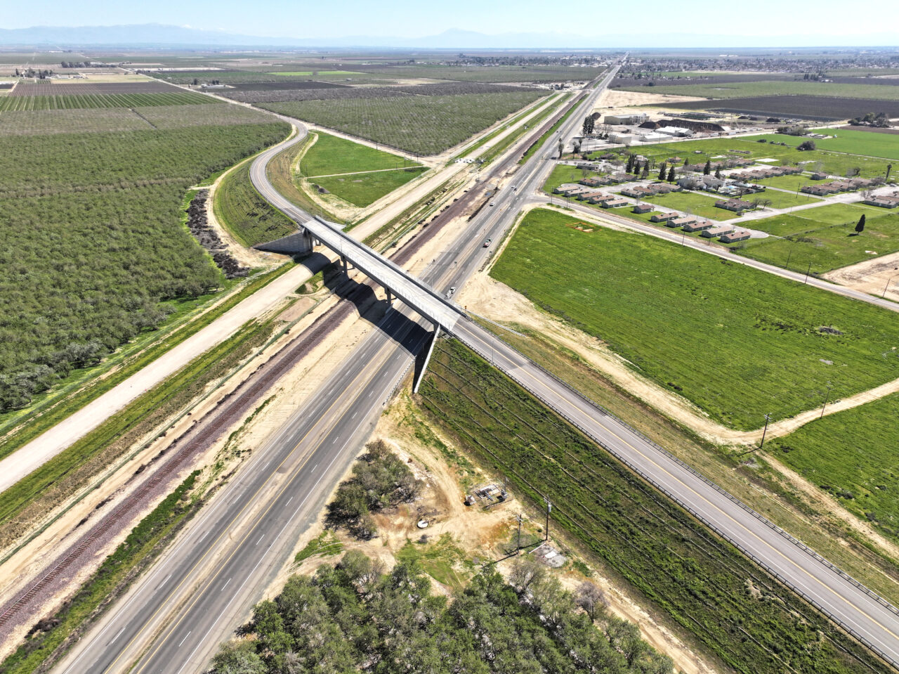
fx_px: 623
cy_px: 337
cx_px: 450
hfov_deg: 71.6
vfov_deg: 56.8
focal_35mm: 24
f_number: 2.8
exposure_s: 1/1600
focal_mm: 12.29
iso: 100
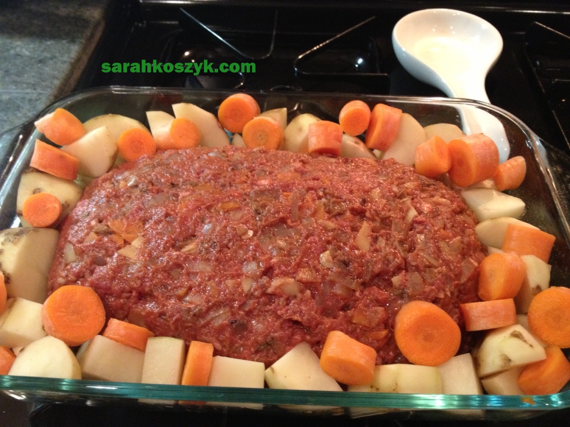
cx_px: 285
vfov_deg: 40.7
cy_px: 214
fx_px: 576
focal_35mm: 35
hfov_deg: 52.6
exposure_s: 1/17
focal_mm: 4.28
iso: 400
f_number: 2.4
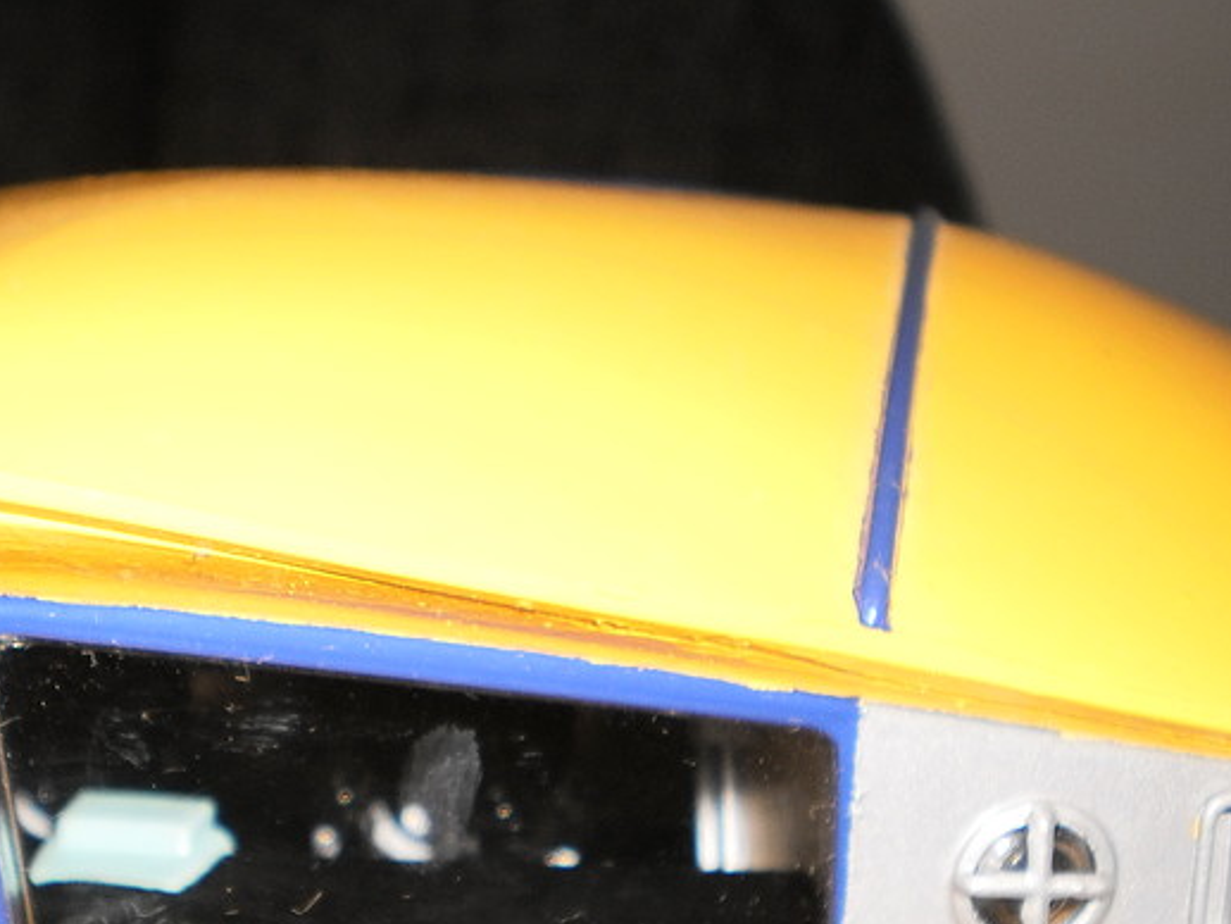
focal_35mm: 65
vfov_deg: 22.4
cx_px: 295
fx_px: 2312
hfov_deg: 29.3
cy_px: 667
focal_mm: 7.4
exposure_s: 1/30
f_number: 3.5
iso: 125
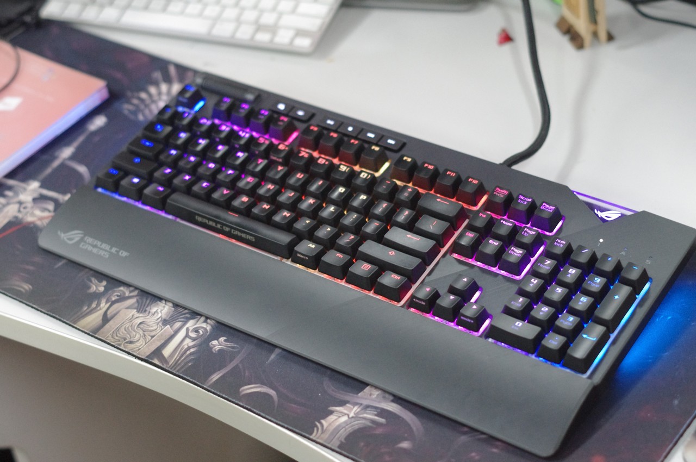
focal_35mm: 75
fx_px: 1448
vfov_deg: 18.1
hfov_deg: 27.0
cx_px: 348
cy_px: 231
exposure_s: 1/100
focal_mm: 50
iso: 3200
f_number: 2.5
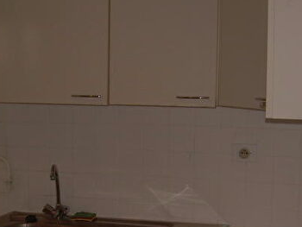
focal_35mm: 76
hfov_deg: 25.6
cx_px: 138
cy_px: 190
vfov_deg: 19.2
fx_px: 664
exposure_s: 1/60
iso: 50
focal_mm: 6.3
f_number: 2.8
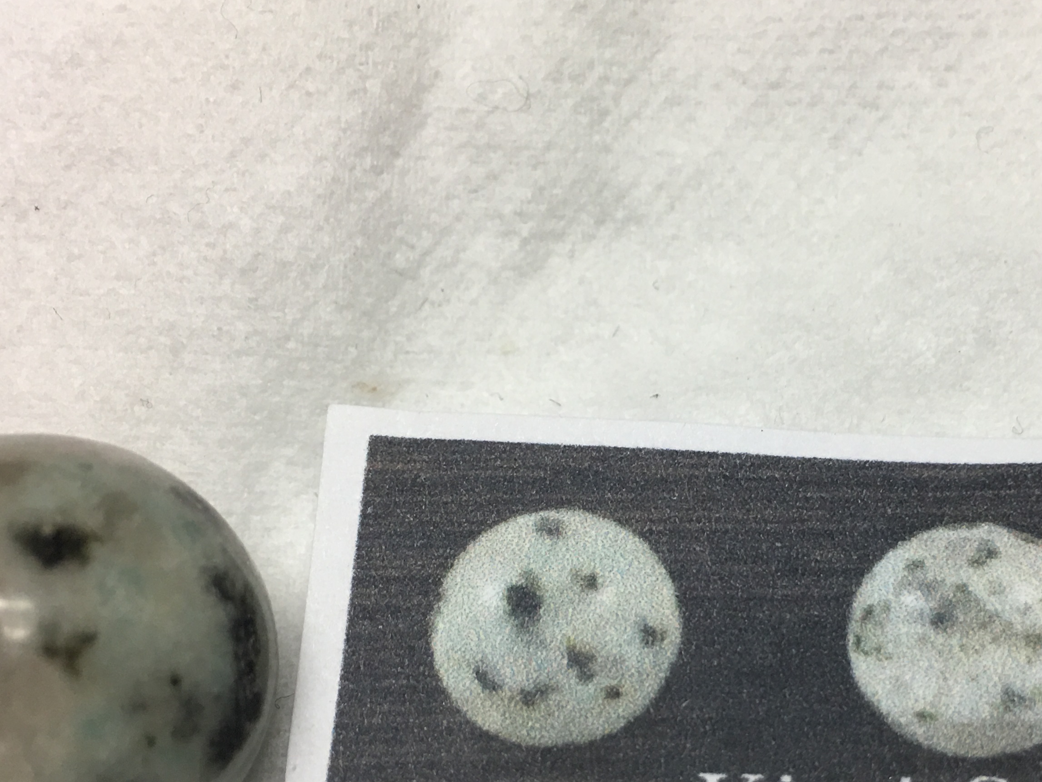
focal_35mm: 51
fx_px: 1535
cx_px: 720
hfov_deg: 37.0
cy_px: 571
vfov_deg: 28.2
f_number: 2.2
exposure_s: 1/30
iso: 32
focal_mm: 4.15
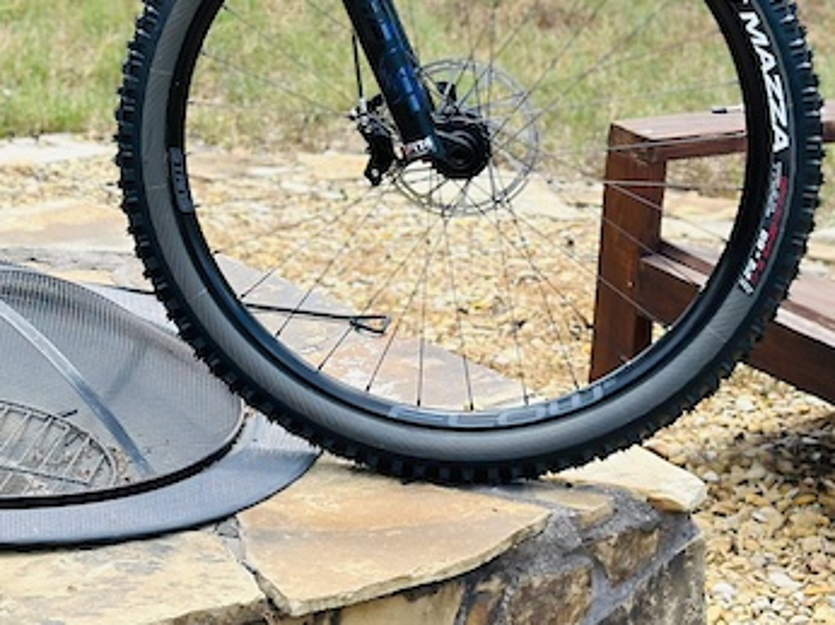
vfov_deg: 13.1
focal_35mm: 111
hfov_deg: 17.2
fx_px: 2676
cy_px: -17
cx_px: -53
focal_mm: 6.86
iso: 80
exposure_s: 1/816
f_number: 1.78
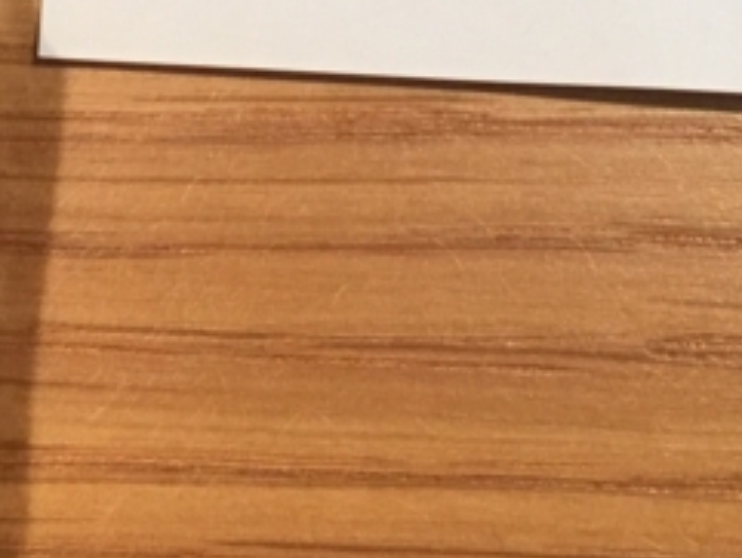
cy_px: -244
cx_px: 234
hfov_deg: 16.0
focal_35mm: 123
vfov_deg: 11.6
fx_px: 2638
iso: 40
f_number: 2.2
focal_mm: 4.15
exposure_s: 1/30
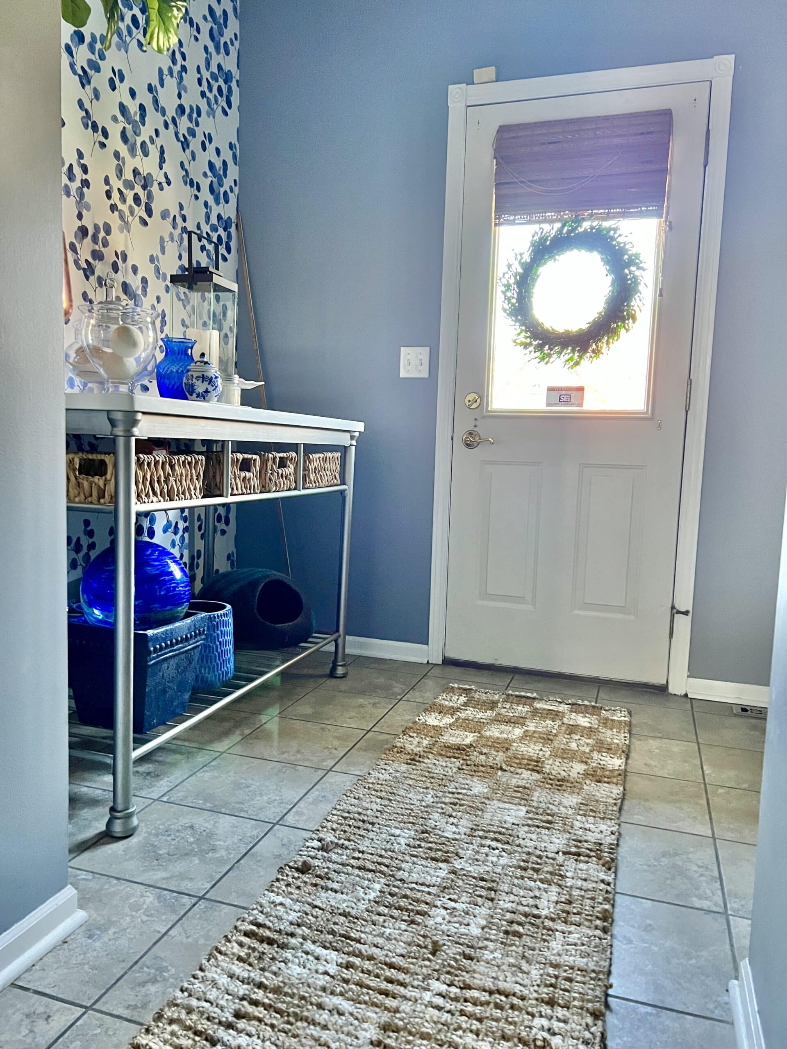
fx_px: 788
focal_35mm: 26
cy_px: 524
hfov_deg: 53.1
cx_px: 394
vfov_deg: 67.3
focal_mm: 5.7
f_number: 1.5
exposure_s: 1/48
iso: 500
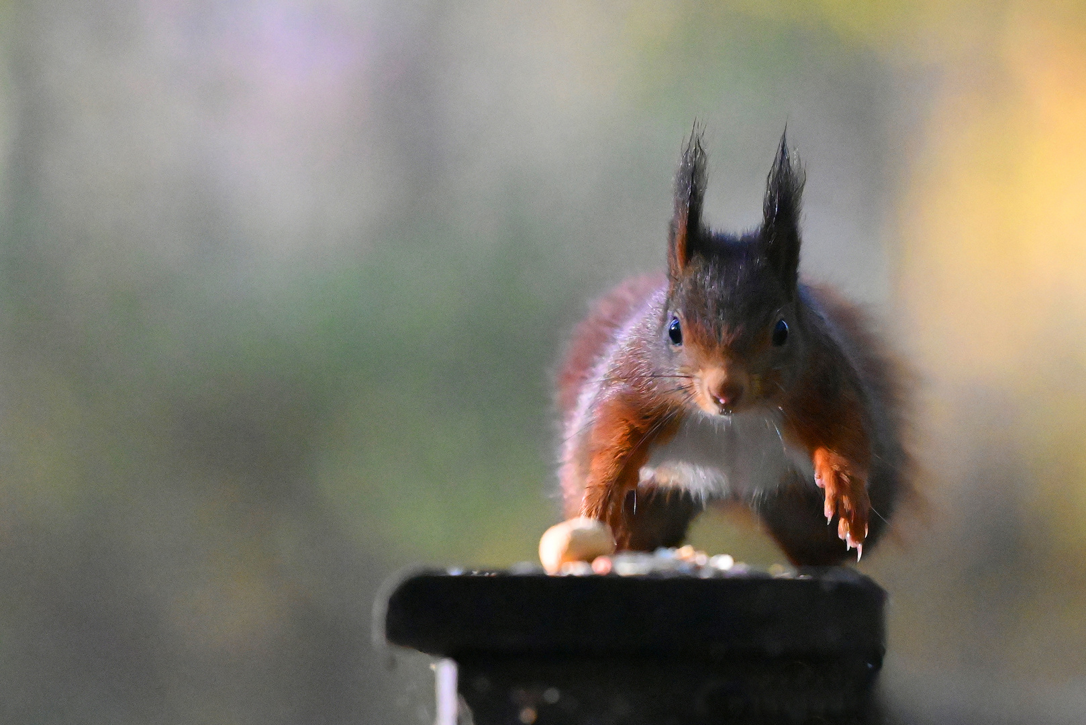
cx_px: 543
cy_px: 362
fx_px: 11467
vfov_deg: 3.6
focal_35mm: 380
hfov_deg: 5.4
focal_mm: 380
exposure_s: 1/5000
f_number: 5.6
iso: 25600
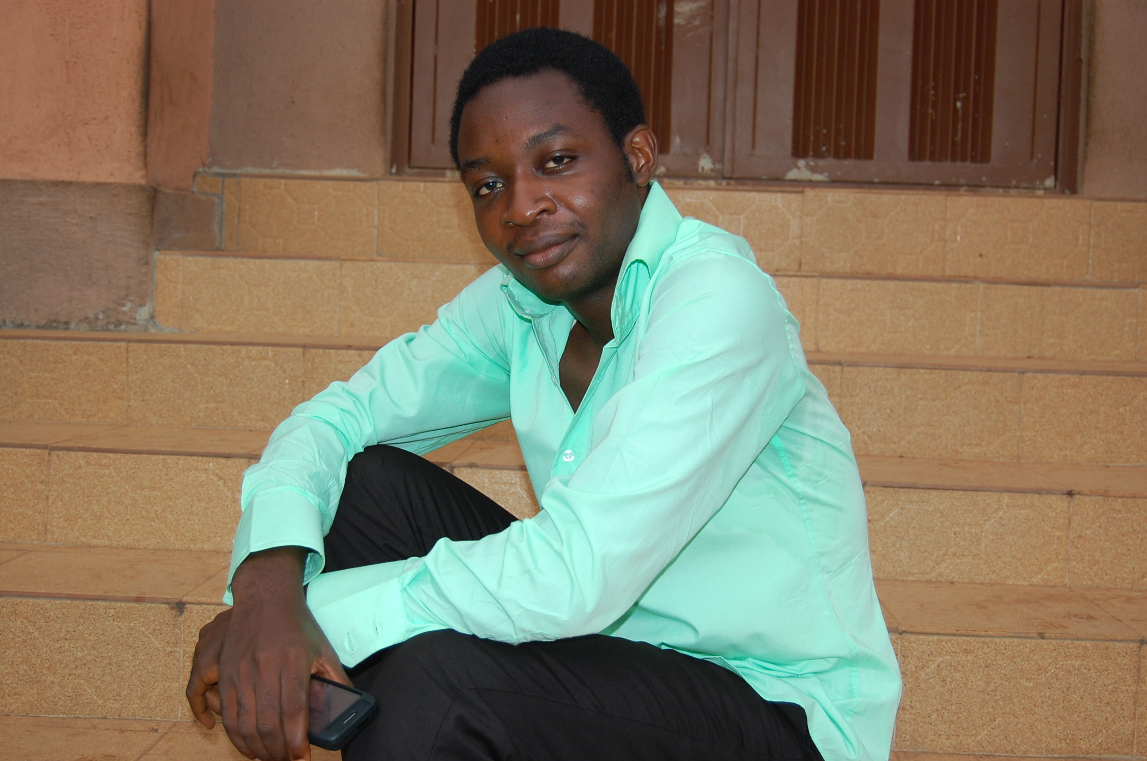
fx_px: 1670
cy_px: 380
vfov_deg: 25.7
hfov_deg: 37.9
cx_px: 574
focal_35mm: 52
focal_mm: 35
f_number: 4.8
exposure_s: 1/500
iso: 400
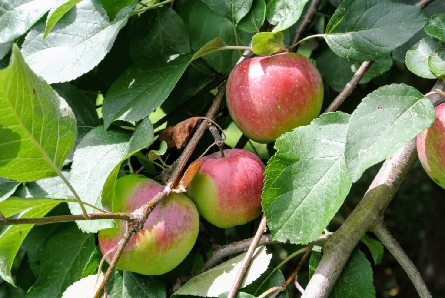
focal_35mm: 61
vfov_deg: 22.3
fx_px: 755
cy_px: 149
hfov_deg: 32.8
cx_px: 222
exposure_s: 1/125
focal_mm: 22.7
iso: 100
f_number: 5
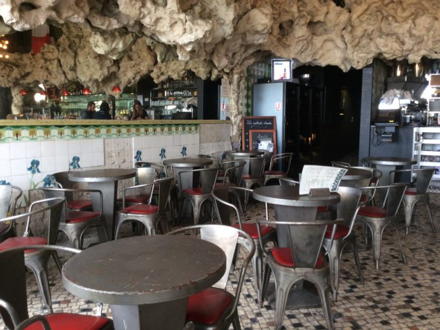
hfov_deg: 56.8
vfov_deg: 44.2
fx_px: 407
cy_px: 165
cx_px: 220
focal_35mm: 32
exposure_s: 1/25
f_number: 2.4
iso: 50
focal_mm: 3.3
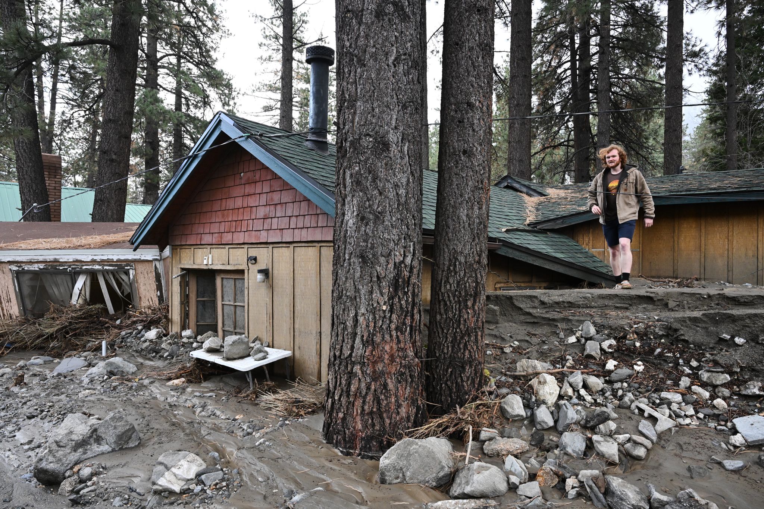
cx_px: 382
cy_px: 254
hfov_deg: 73.7
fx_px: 509
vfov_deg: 53.1
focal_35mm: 24
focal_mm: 24
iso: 2000
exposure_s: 1/500
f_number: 7.1
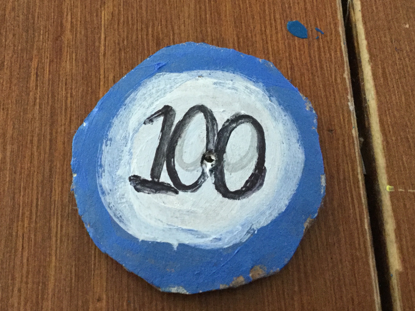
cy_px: 110
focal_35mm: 48
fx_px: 575
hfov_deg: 39.6
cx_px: 178
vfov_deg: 30.1
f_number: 2.4
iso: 200
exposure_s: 1/17
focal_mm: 3.3
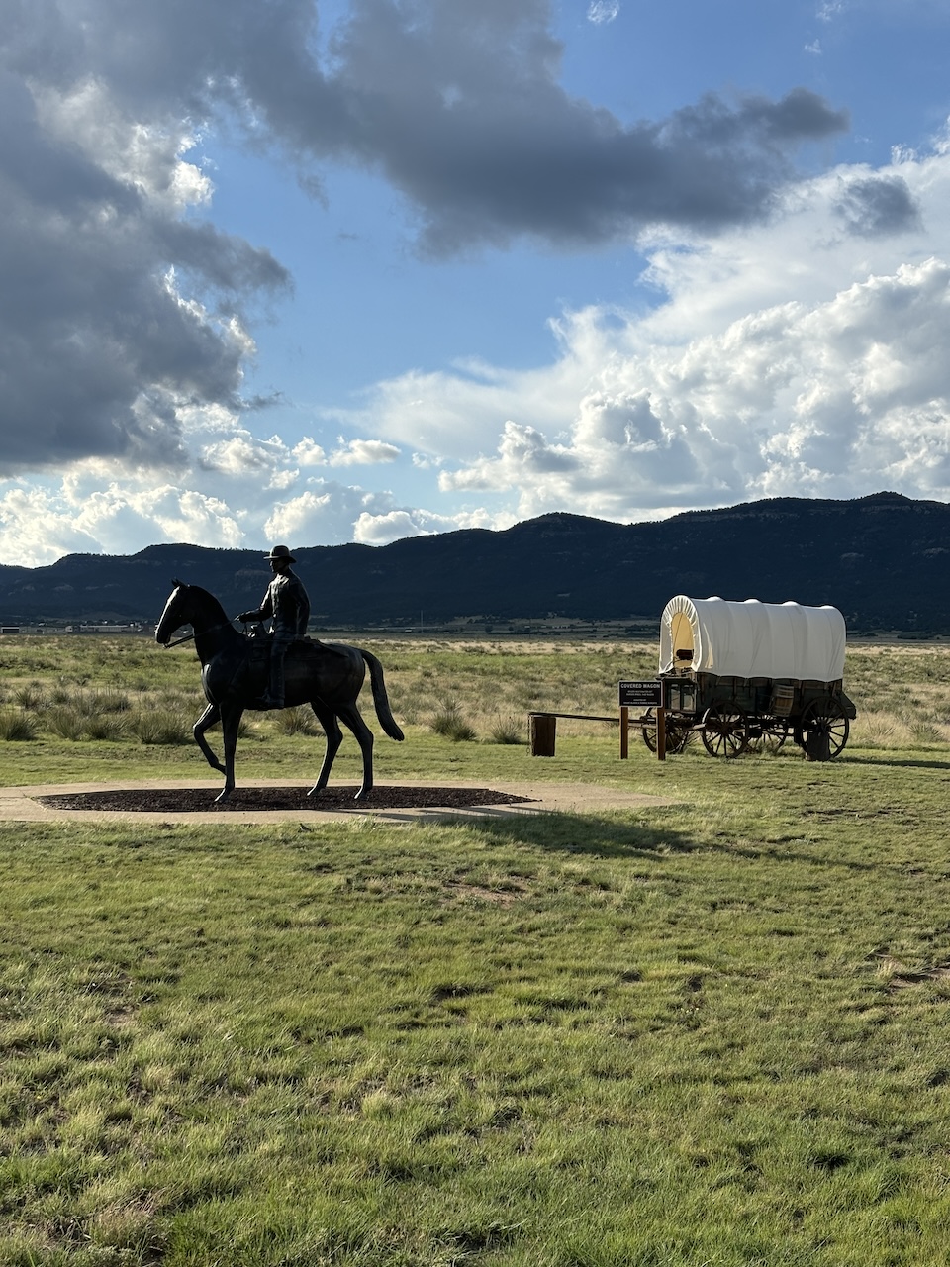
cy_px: 634
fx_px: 1903
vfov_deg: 36.8
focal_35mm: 52
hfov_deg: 28.0
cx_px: 475
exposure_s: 1/3663
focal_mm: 5.96
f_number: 1.6
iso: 40
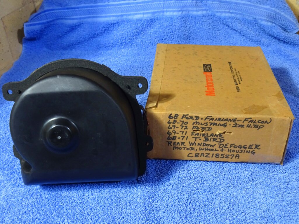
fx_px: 320
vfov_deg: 38.7
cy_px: 112
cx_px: 150
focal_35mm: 37
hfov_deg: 50.1
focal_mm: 6.37
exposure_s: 1/13
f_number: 4
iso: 800
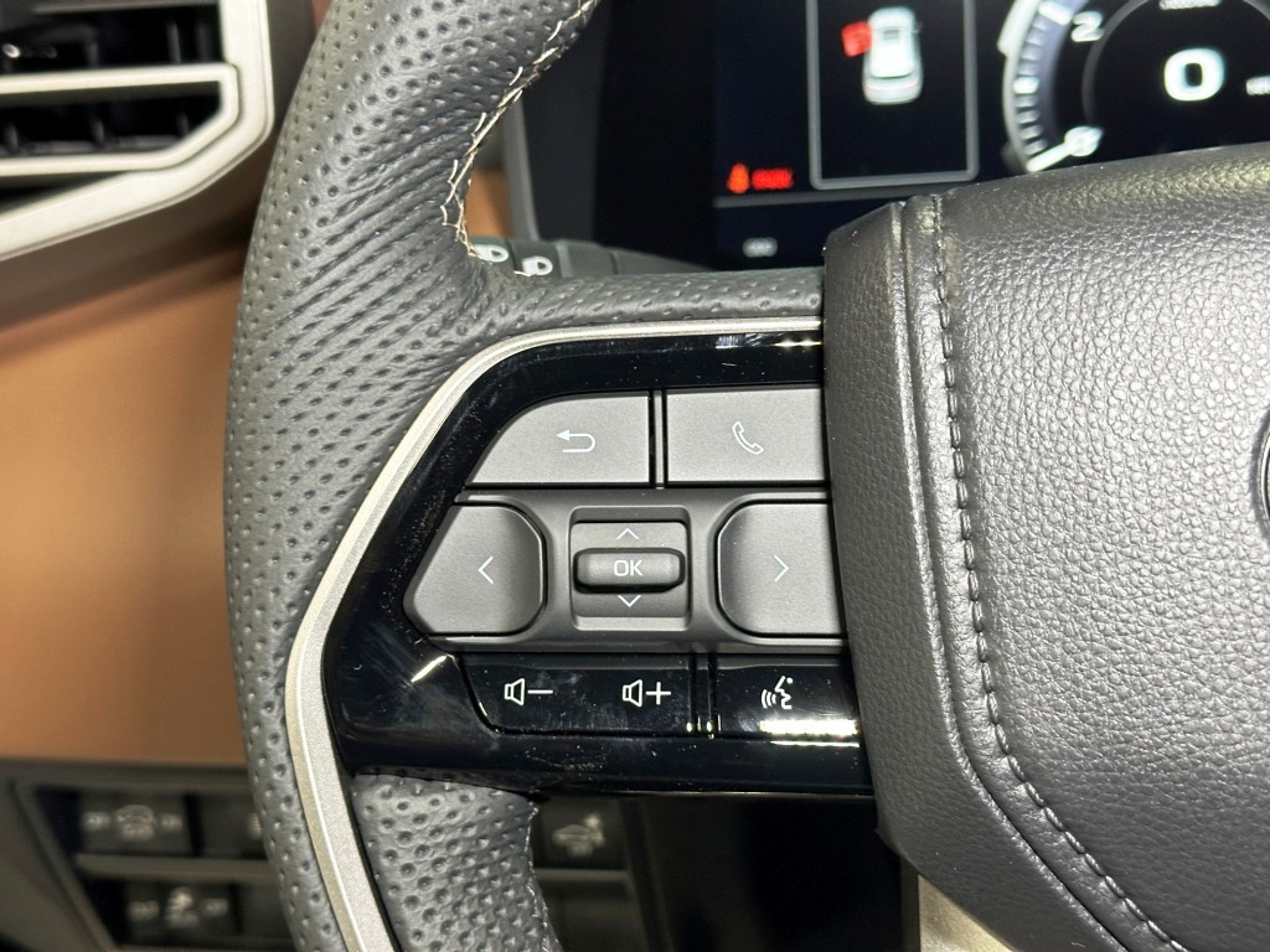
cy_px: 476
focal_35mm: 48
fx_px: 1761
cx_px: 635
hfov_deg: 39.7
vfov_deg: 30.3
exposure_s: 1/40
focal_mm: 6.86
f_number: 1.78
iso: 400
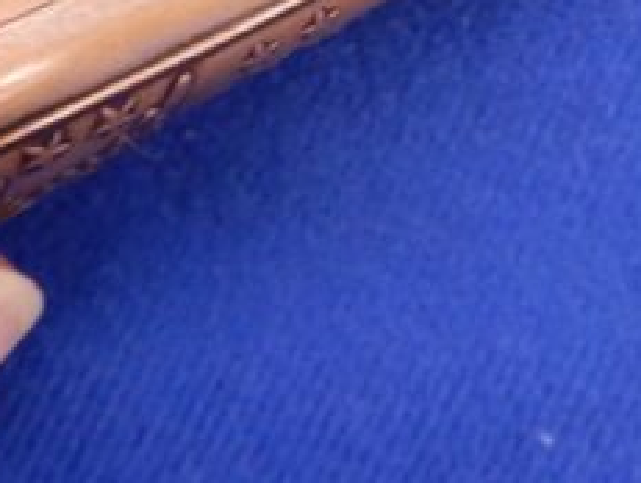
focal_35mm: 73
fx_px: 1354
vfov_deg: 18.8
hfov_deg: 26.6
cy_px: -139
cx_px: 275
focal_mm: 4
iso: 450
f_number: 3
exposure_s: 1/8
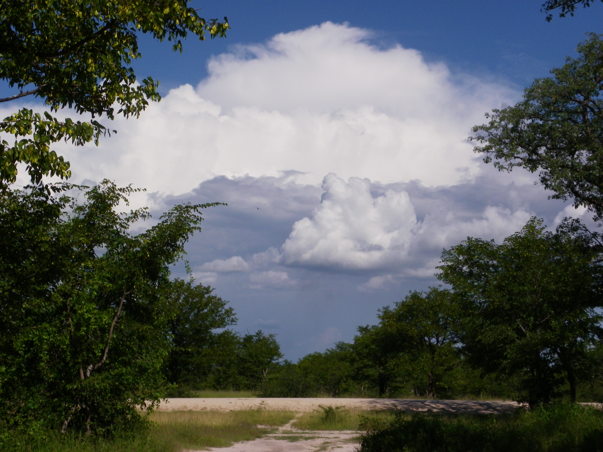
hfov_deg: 27.0
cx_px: 302
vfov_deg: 20.4
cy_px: 226
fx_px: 1254
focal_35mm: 72
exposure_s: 1/1000
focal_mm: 12.7
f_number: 6.3
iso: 100
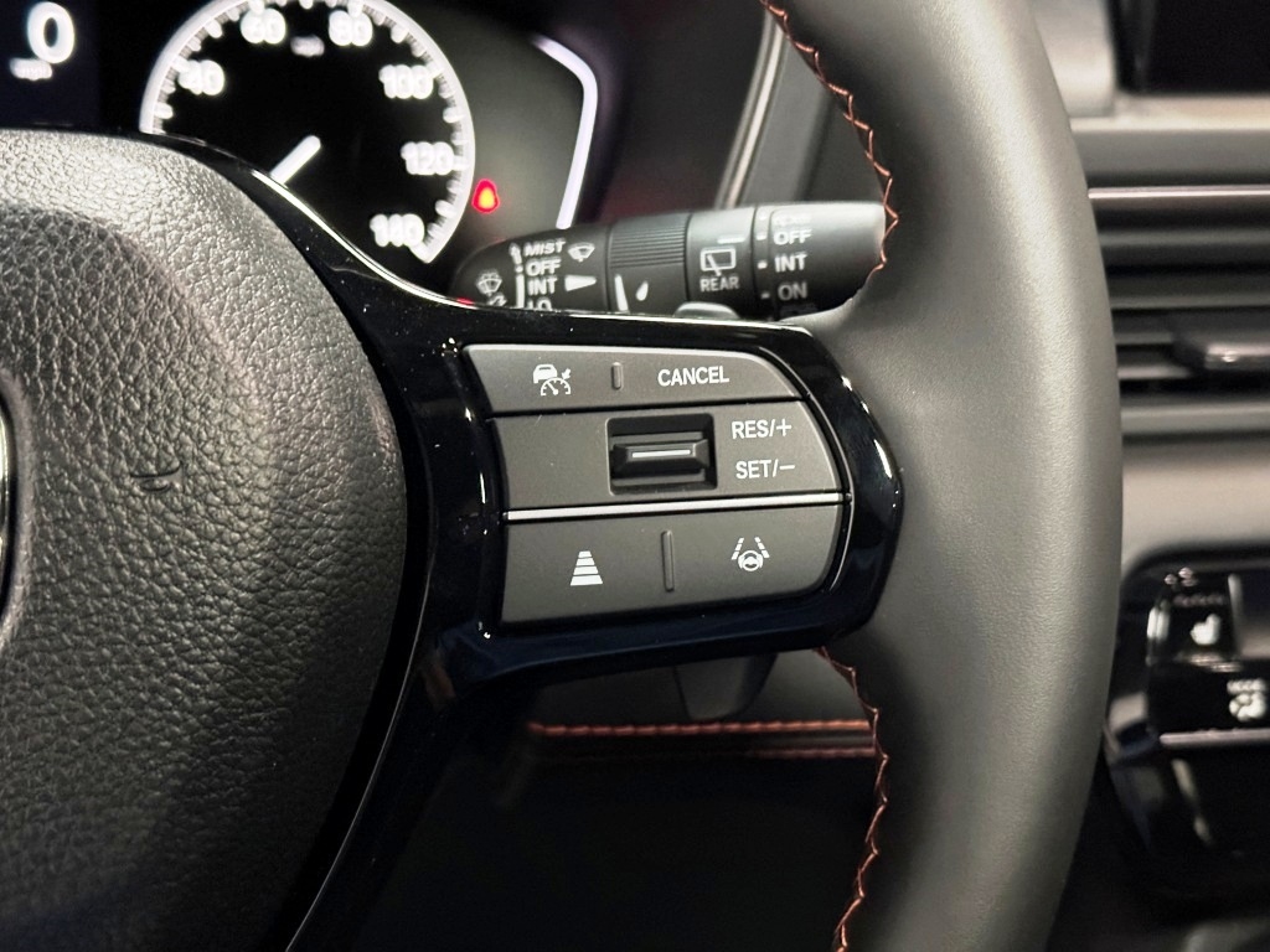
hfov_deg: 39.7
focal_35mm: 48
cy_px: 476
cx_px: 635
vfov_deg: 30.3
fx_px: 1761
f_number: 1.78
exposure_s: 1/24
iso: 640
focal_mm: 6.86
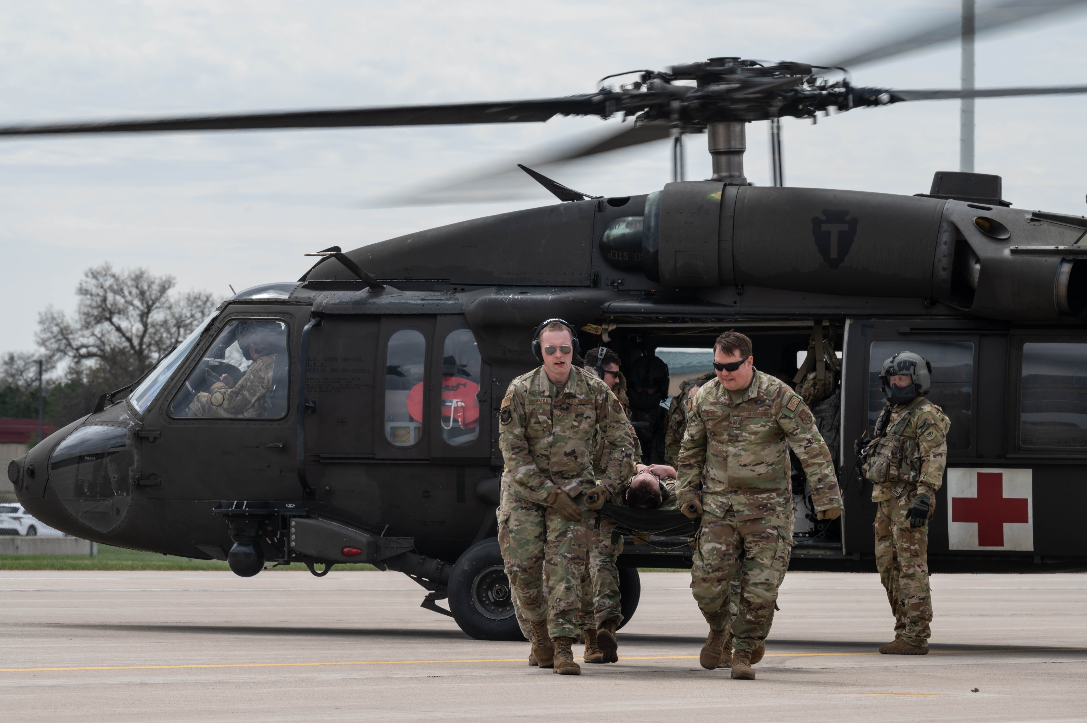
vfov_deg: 6.9
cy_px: 362
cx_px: 544
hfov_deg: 10.3
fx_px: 6035
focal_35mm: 200
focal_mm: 200
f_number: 11
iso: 100
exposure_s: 1/160
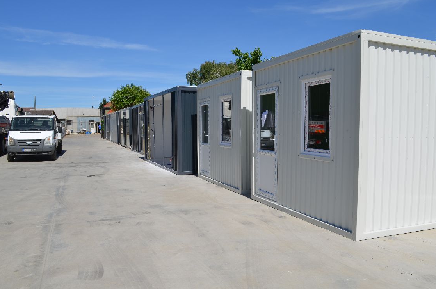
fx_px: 351
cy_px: 145
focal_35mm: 29
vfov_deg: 44.8
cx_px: 220
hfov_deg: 63.8
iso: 100
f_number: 9
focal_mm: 18
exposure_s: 1/320
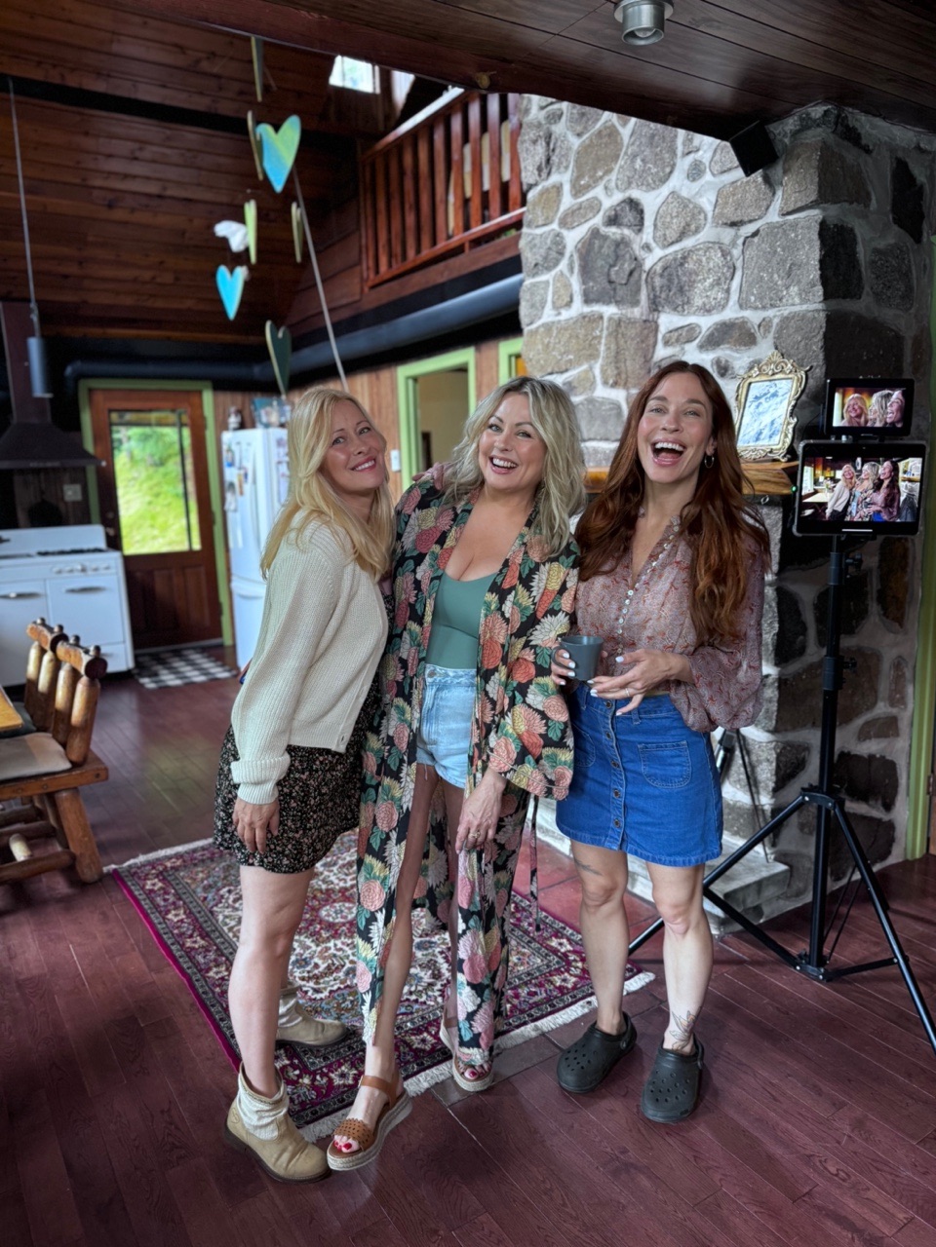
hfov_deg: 56.8
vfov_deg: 71.6
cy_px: 624
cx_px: 468
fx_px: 865
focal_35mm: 24
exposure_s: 1/60
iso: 320
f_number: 1.78
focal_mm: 6.76
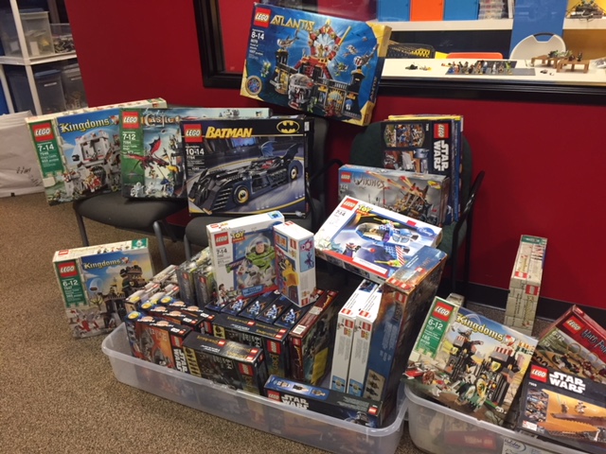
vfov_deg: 48.2
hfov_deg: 61.7
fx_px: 508
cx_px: 303
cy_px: 227
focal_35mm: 29
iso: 100
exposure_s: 1/30
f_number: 2.2
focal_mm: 4.15
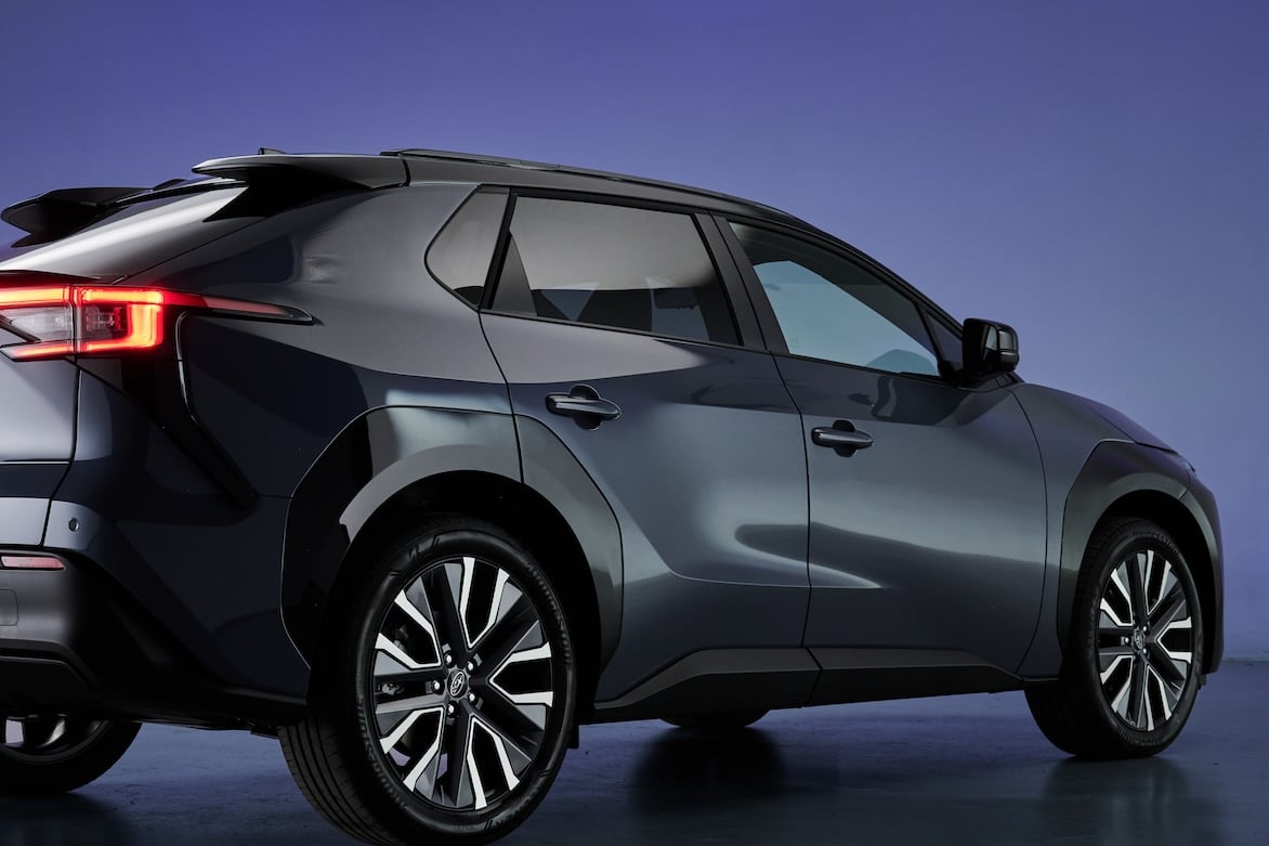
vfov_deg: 21.2
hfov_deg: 31.3
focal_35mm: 64
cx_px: 500
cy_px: 505
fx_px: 2256
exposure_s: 1/6
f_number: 9
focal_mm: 50
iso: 500
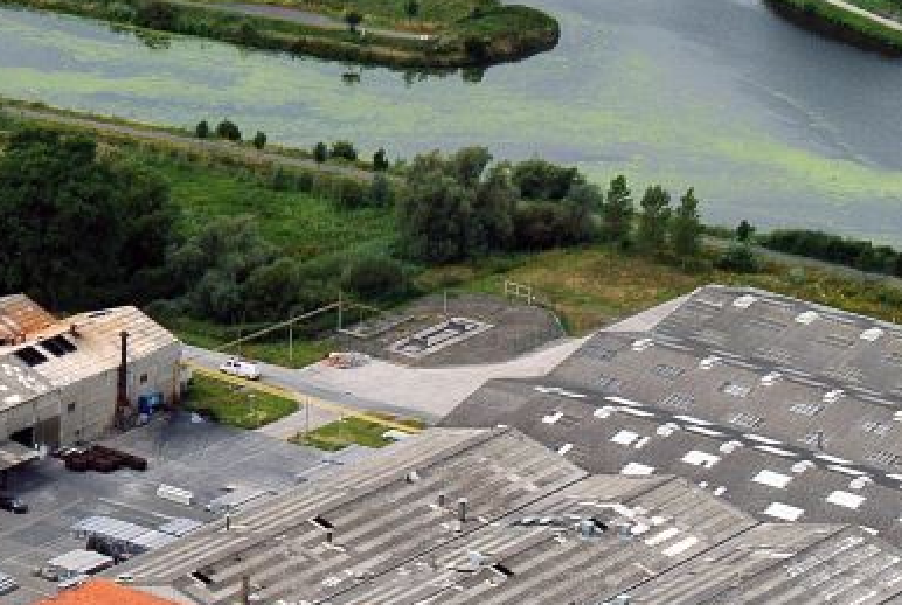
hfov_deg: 10.0
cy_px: 557
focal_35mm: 205
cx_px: 488
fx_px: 5146
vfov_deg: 6.7
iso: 400
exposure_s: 1/750
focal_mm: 44
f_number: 9.5
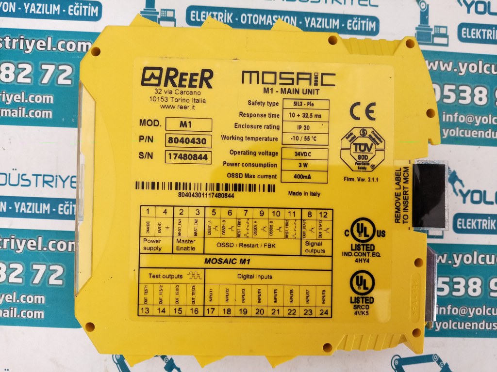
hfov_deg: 73.9
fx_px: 330
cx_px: 248
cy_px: 186
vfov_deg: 58.9
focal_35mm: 23
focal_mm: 3.99
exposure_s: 1/33
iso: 194
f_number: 1.7
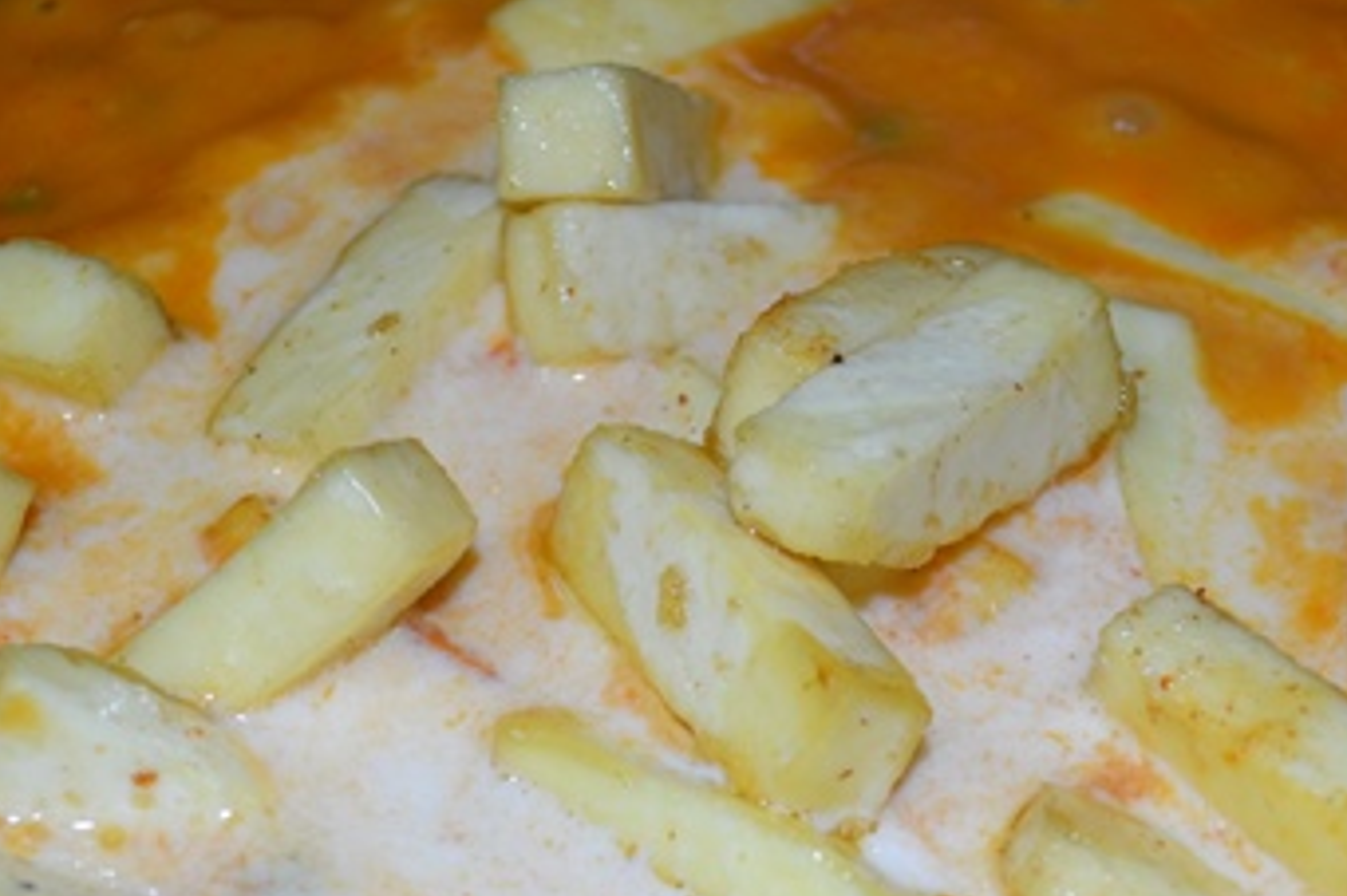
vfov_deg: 15.1
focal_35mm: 90
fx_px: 3366
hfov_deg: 22.6
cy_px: 683
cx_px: 727
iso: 500
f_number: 4.8
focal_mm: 32
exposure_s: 1/60
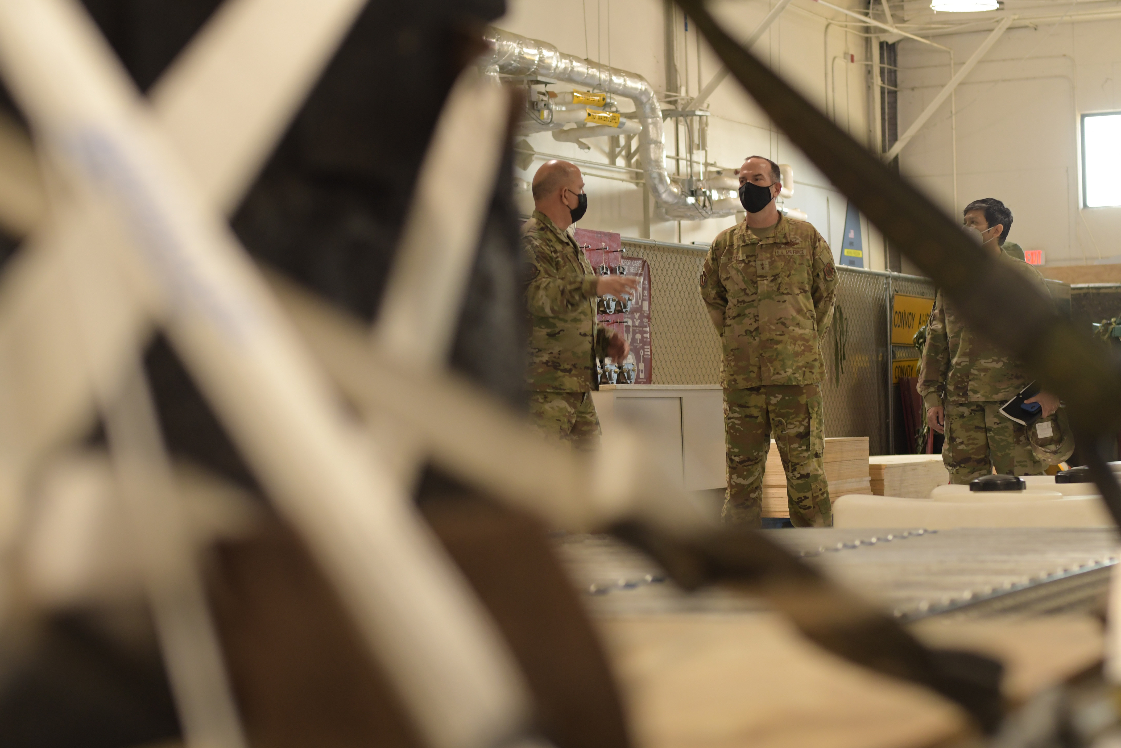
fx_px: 2335
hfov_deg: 27.0
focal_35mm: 75
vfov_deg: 18.2
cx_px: 560
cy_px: 374
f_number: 3.5
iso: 800
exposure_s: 1/60
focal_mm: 50
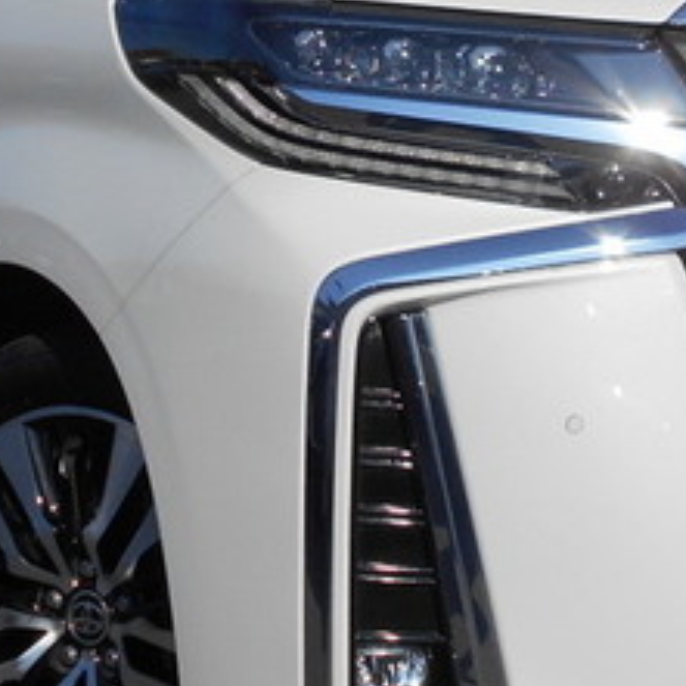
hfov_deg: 16.0
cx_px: 400
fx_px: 2444
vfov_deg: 15.9
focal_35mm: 109
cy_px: 137
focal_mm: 5.8
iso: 80
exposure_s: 1/2000
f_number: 3.6
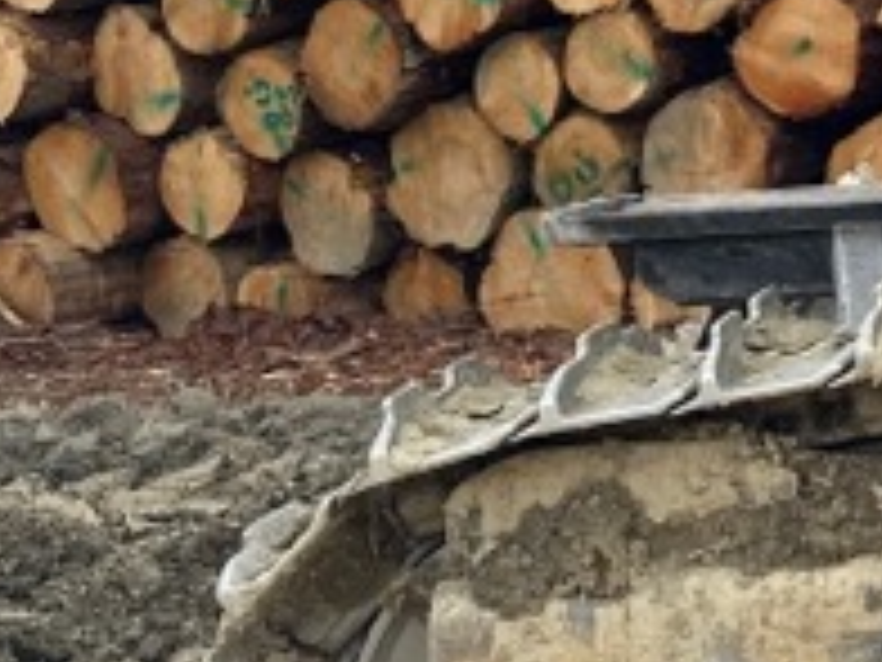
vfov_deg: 12.9
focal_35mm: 110
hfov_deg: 14.5
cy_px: -277
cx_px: 1809
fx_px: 2803
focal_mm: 6.86
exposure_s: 1/1845
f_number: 1.78
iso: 80
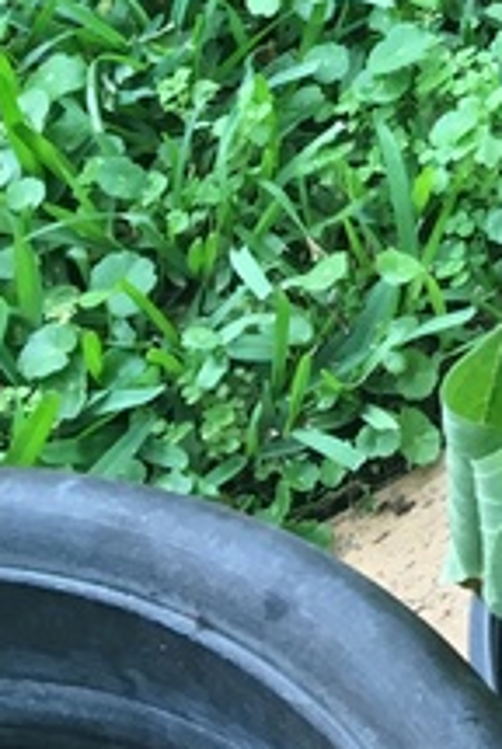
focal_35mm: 112
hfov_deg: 11.3
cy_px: -167
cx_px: 924
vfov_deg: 17.3
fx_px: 2335
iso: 32
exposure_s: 1/30
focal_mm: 4.15
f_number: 2.2
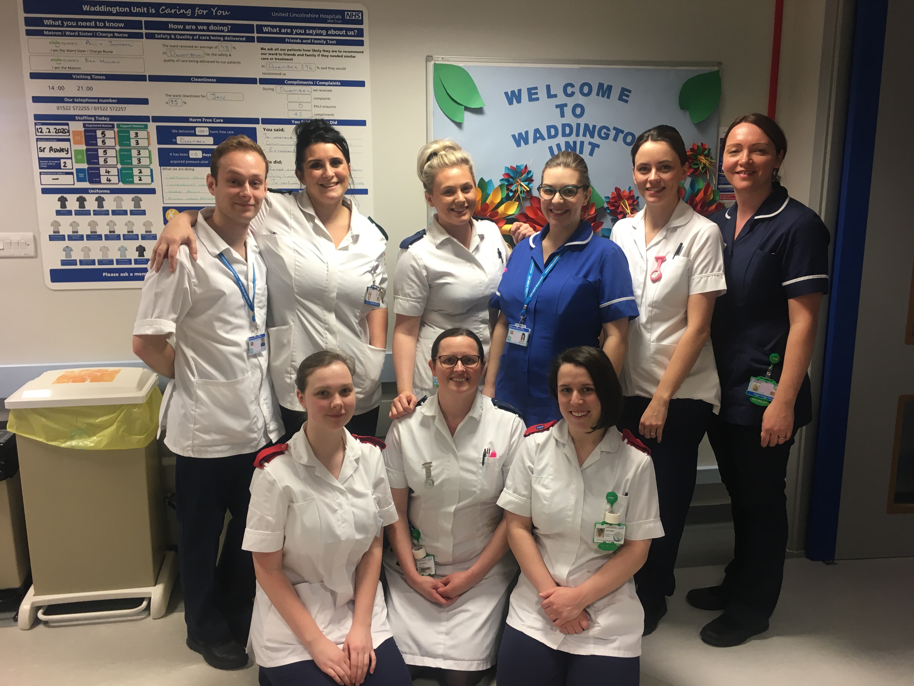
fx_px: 766
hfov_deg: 61.7
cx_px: 457
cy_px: 343
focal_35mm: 29
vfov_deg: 48.2
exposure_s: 1/33
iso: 80
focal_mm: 4.15
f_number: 2.2
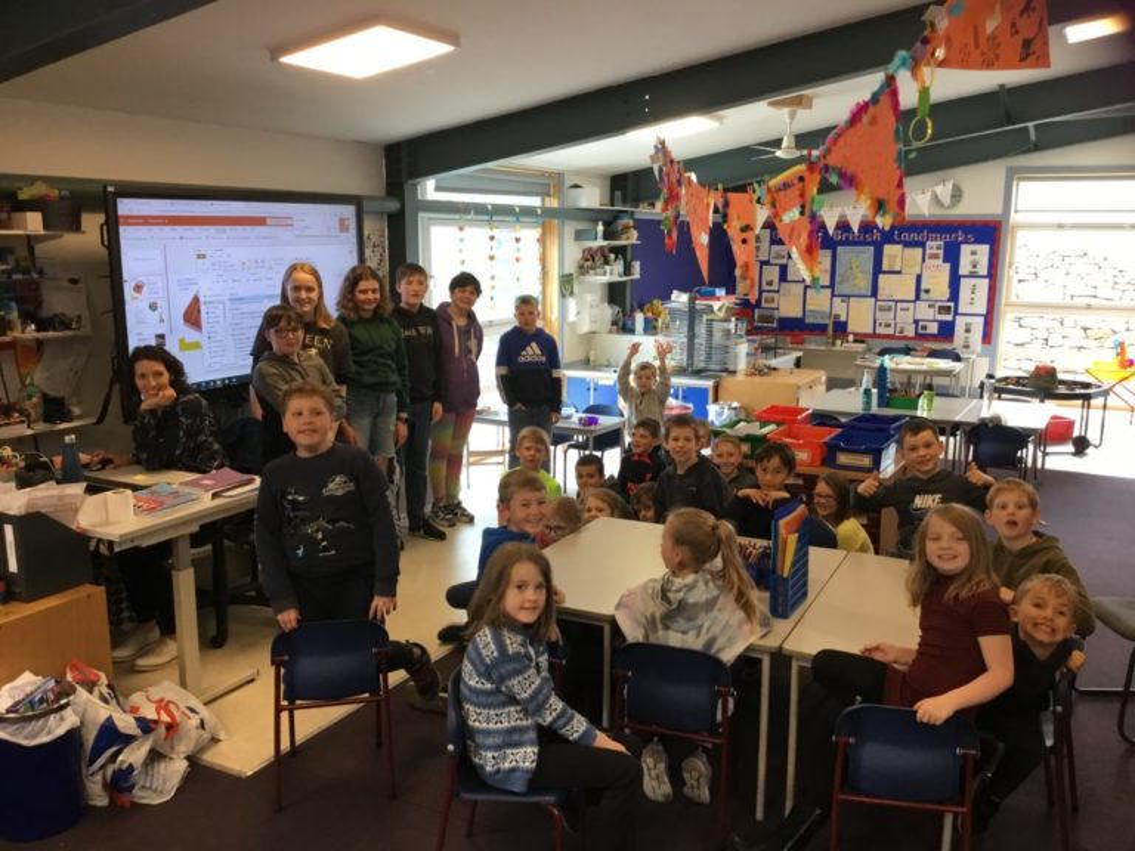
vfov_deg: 45.4
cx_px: 568
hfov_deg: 58.4
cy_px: 426
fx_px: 1016
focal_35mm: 31
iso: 50
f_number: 2.4
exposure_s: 1/33
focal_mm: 3.3
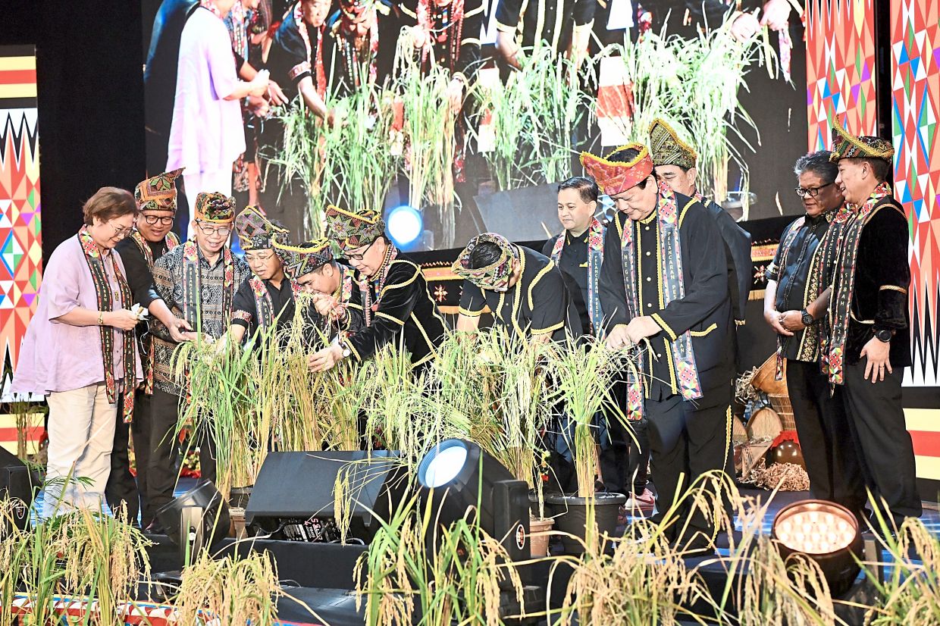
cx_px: 470
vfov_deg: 19.4
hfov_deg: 28.9
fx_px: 1827
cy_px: 313
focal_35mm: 70
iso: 6400
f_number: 5.6
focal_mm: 70
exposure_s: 1/200
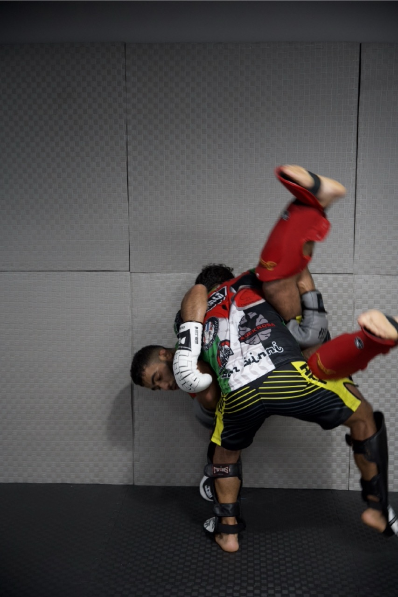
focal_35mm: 50
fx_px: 834
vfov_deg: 39.4
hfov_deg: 26.8
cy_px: 298
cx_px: 199
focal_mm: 50.3
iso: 3200
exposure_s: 1/200
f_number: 2.8
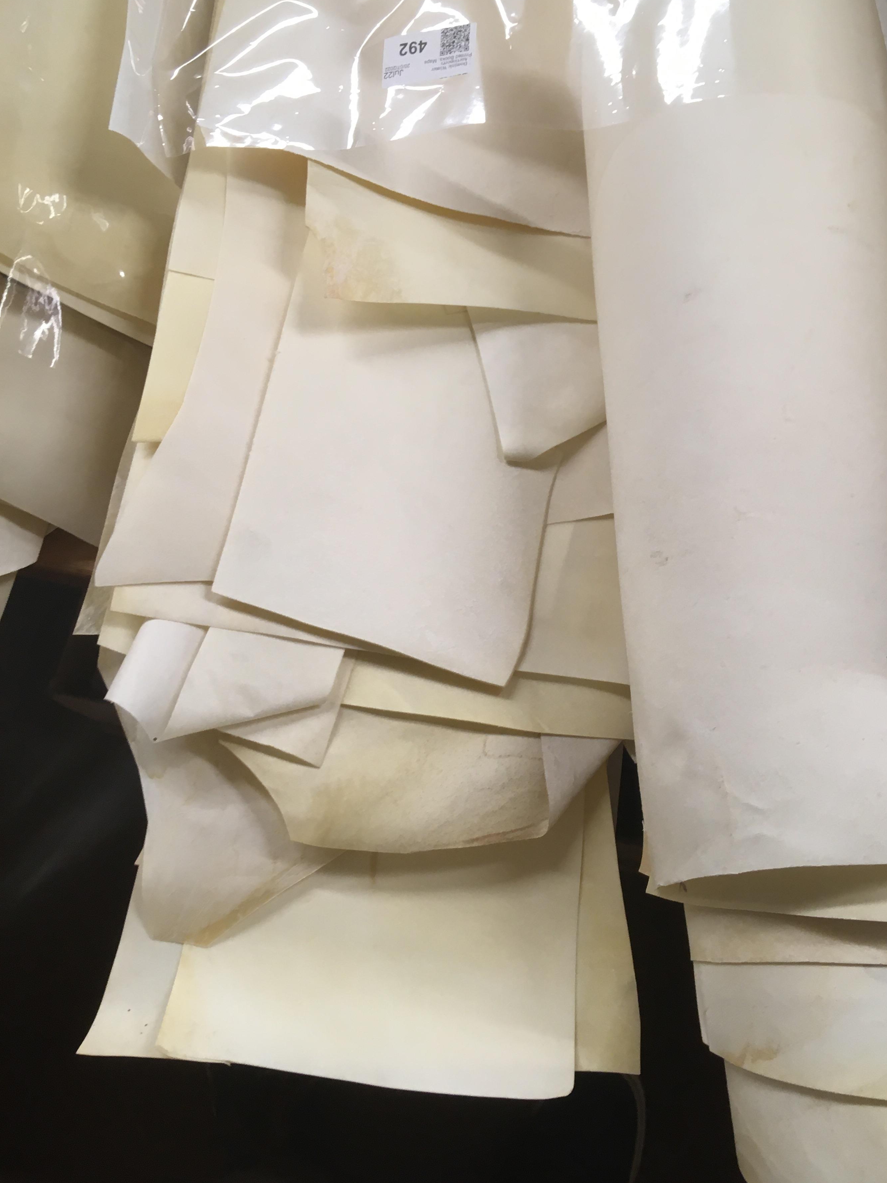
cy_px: 551
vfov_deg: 55.3
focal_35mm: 33
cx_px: 504
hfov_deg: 42.8
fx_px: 1128
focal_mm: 4.15
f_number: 2.2
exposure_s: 1/33
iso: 64
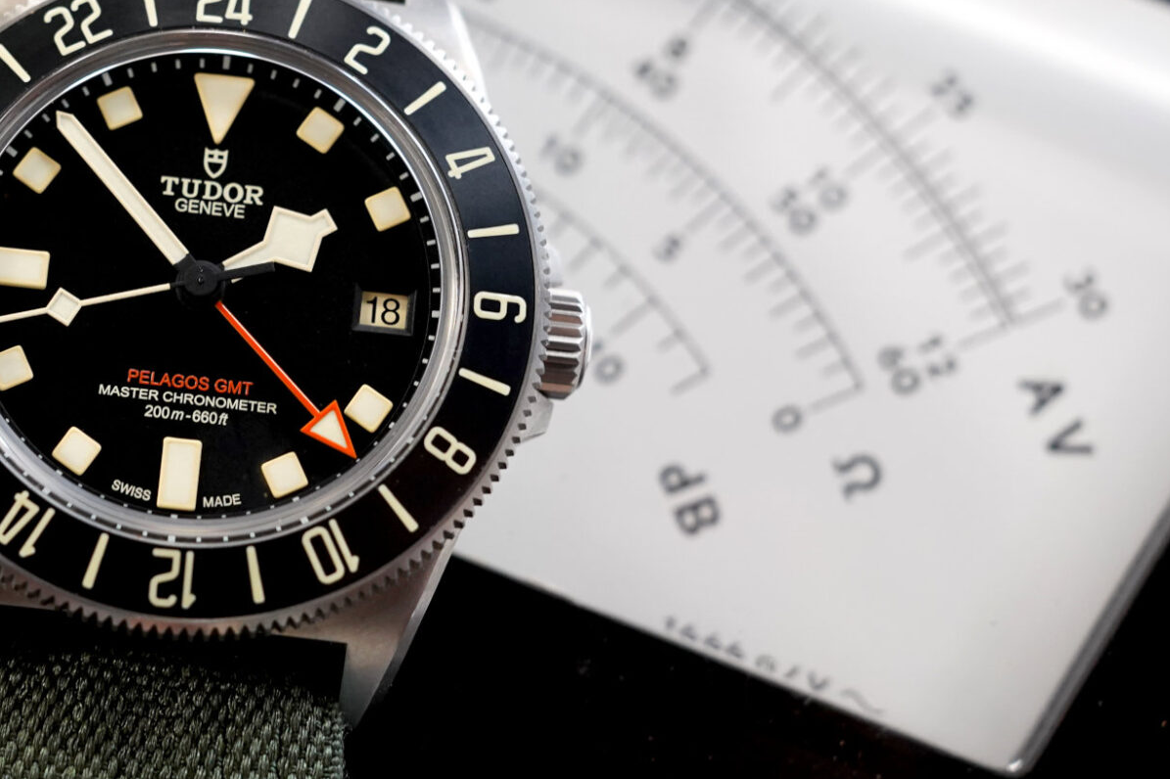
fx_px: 1949
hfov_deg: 32.3
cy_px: 368
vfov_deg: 22.6
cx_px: 196
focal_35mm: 60
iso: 2500
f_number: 5
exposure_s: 1/30
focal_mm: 35
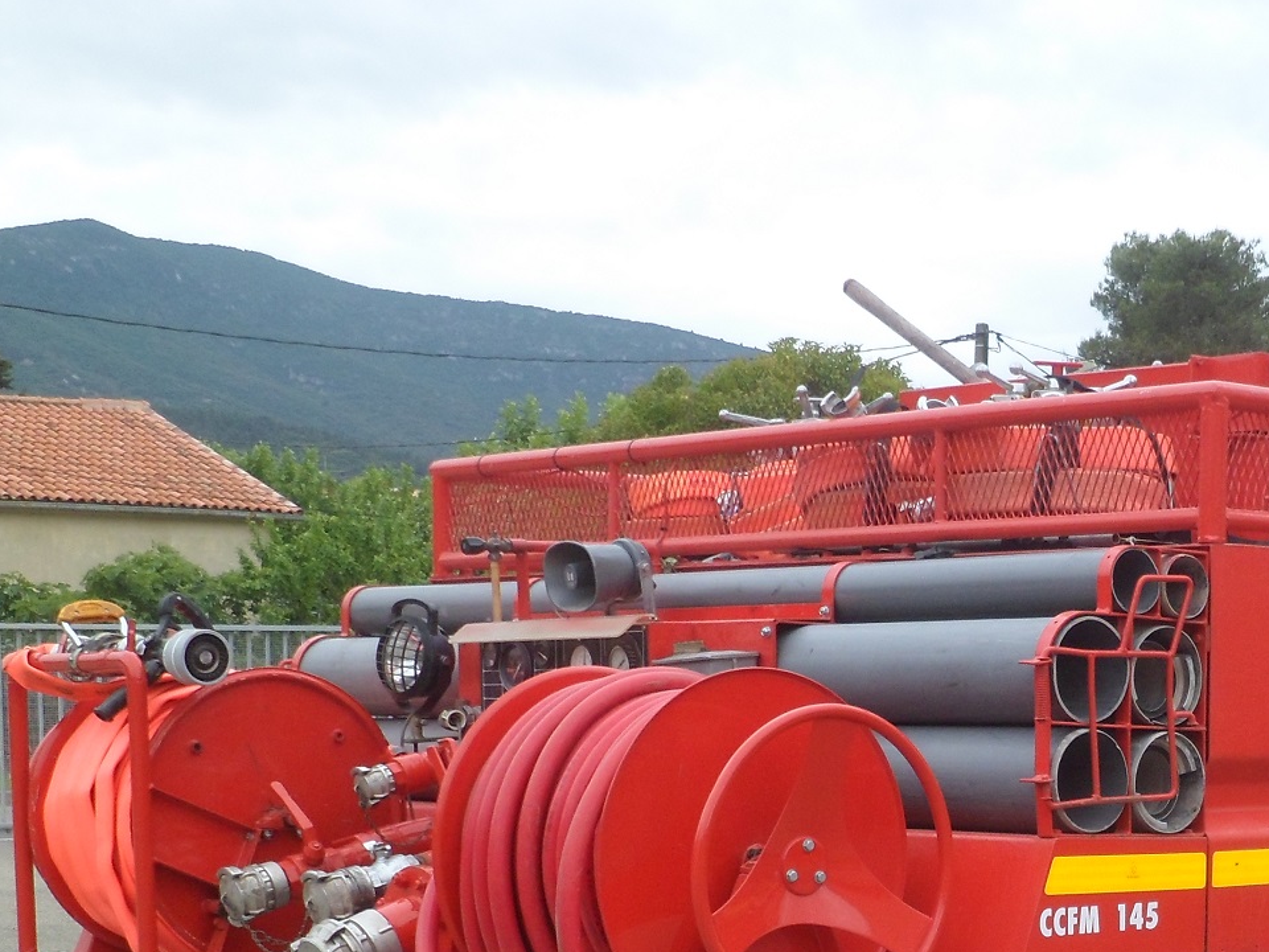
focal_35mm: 75
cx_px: 1126
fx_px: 2749
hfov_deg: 25.2
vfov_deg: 19.0
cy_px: 986
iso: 80
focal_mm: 6.6
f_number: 3.8
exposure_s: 1/180
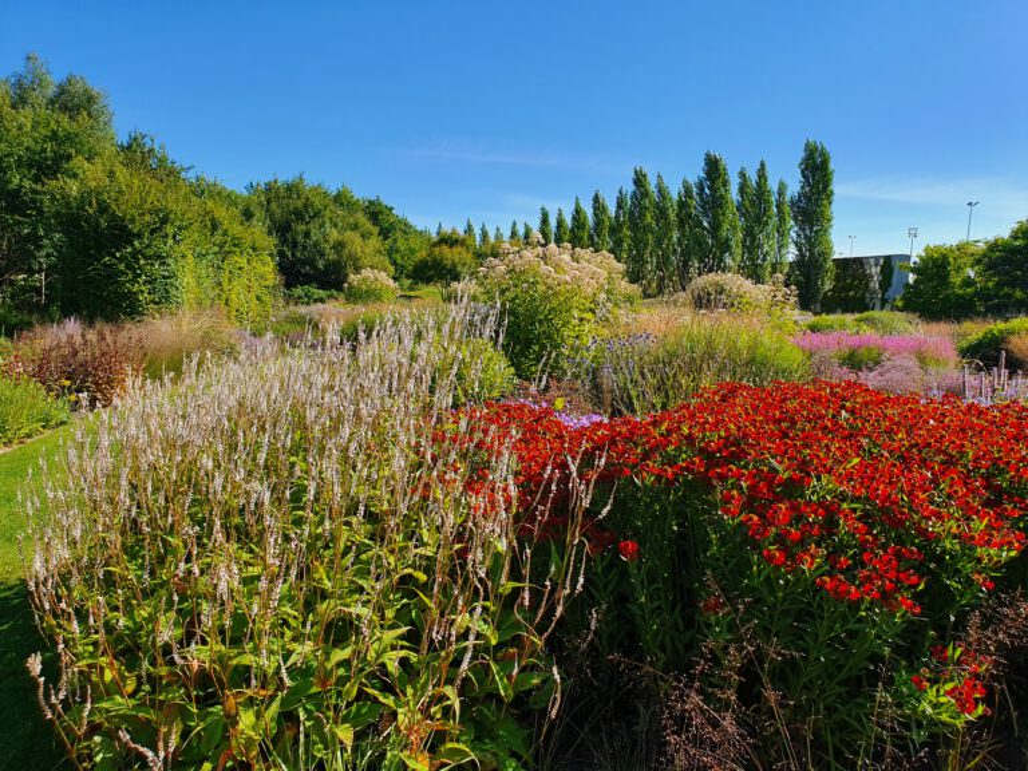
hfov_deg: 67.3
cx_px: 514
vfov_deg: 53.1
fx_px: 772
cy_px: 386
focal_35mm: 26
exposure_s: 1/1060
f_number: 2.4
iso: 50
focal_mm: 4.32
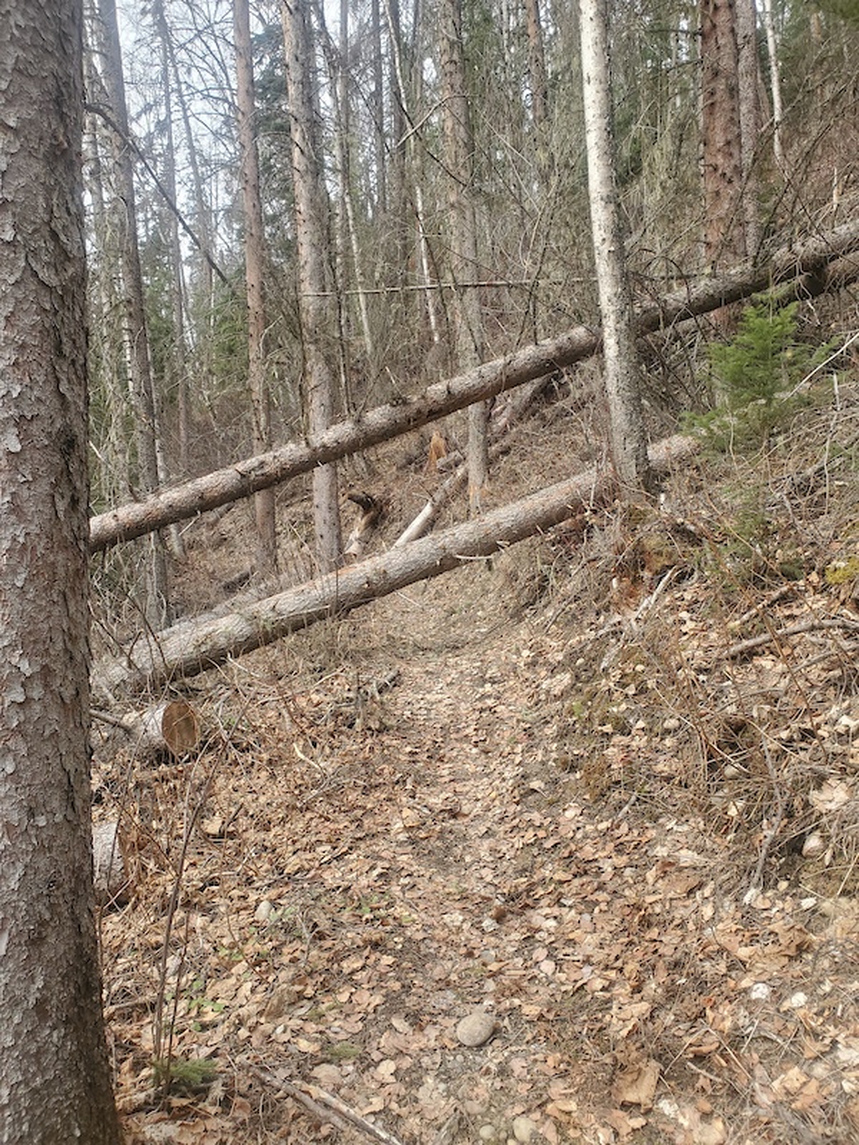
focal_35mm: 26
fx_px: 860
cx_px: 430
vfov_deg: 67.3
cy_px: 572
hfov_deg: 53.1
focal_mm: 4.3
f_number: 2.4
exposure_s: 1/195
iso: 50
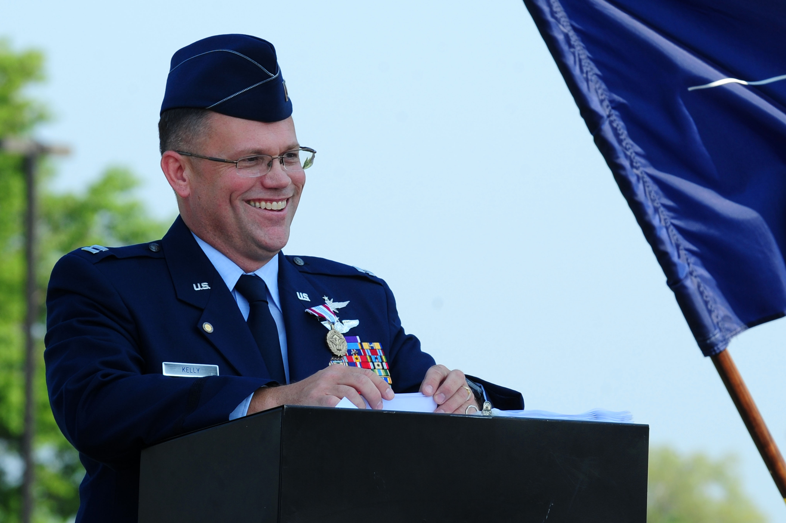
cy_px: 262
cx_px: 393
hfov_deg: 10.3
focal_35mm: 200
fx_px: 4364
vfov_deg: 6.9
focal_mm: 200
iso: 200
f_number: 11
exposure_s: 1/200
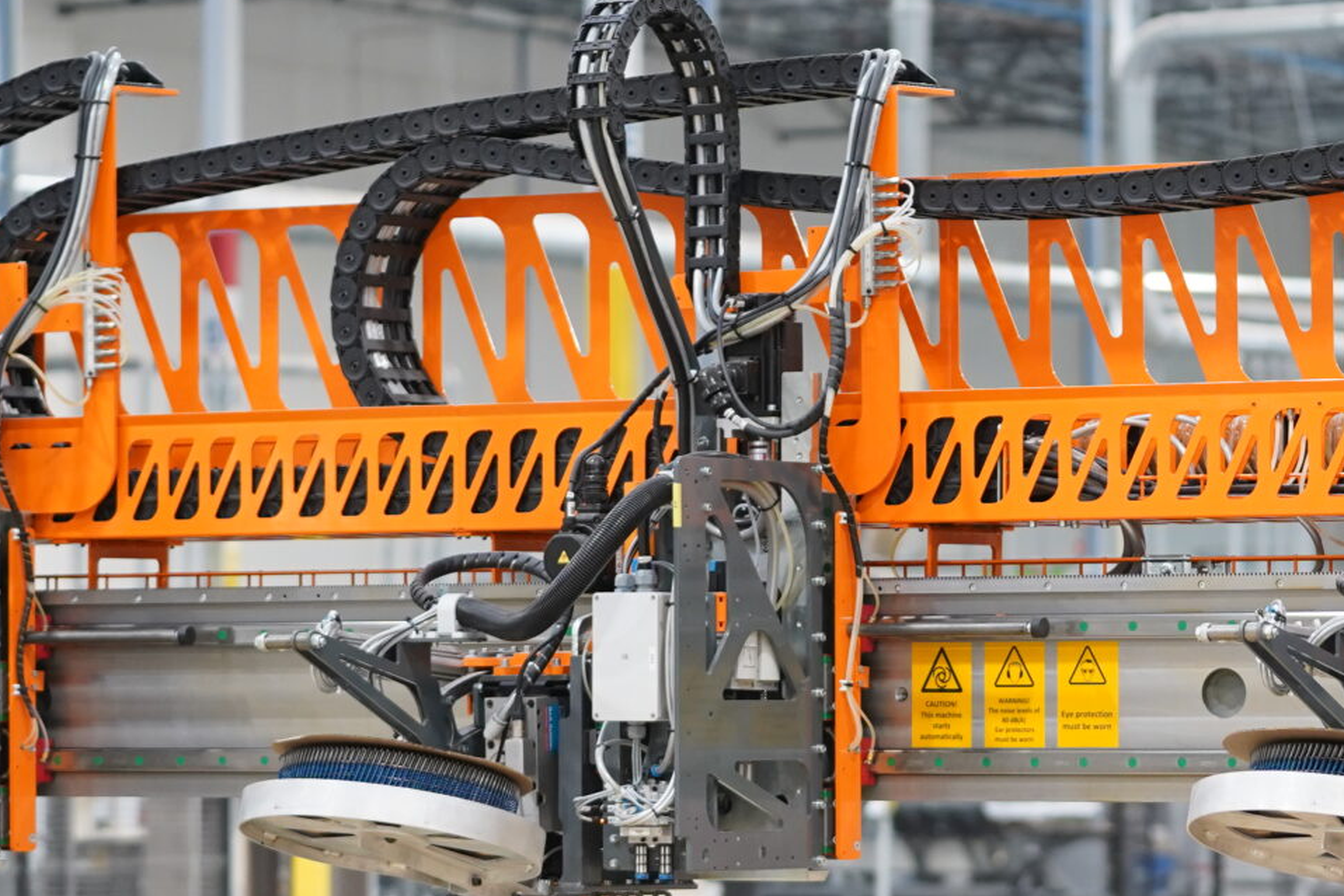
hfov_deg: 11.0
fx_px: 6982
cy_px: 841
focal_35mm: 187
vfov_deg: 7.3
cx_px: 996
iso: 1250
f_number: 2.8
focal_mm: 70
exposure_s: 1/80
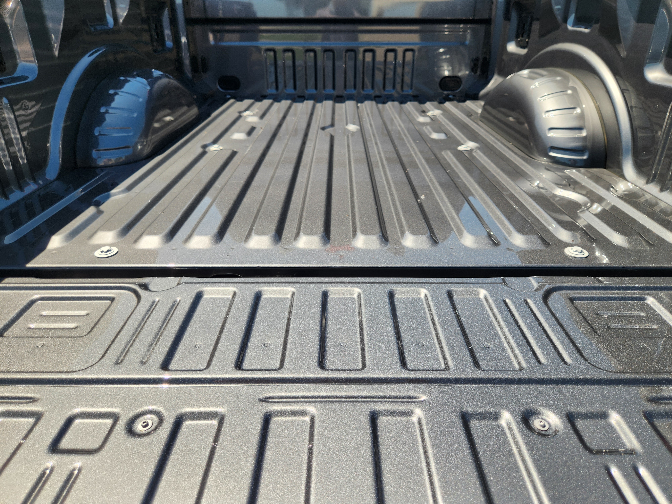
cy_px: 252
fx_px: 446
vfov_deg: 58.9
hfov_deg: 73.9
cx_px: 336
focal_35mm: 23
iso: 20
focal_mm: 5.4
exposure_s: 1/1081
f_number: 1.8
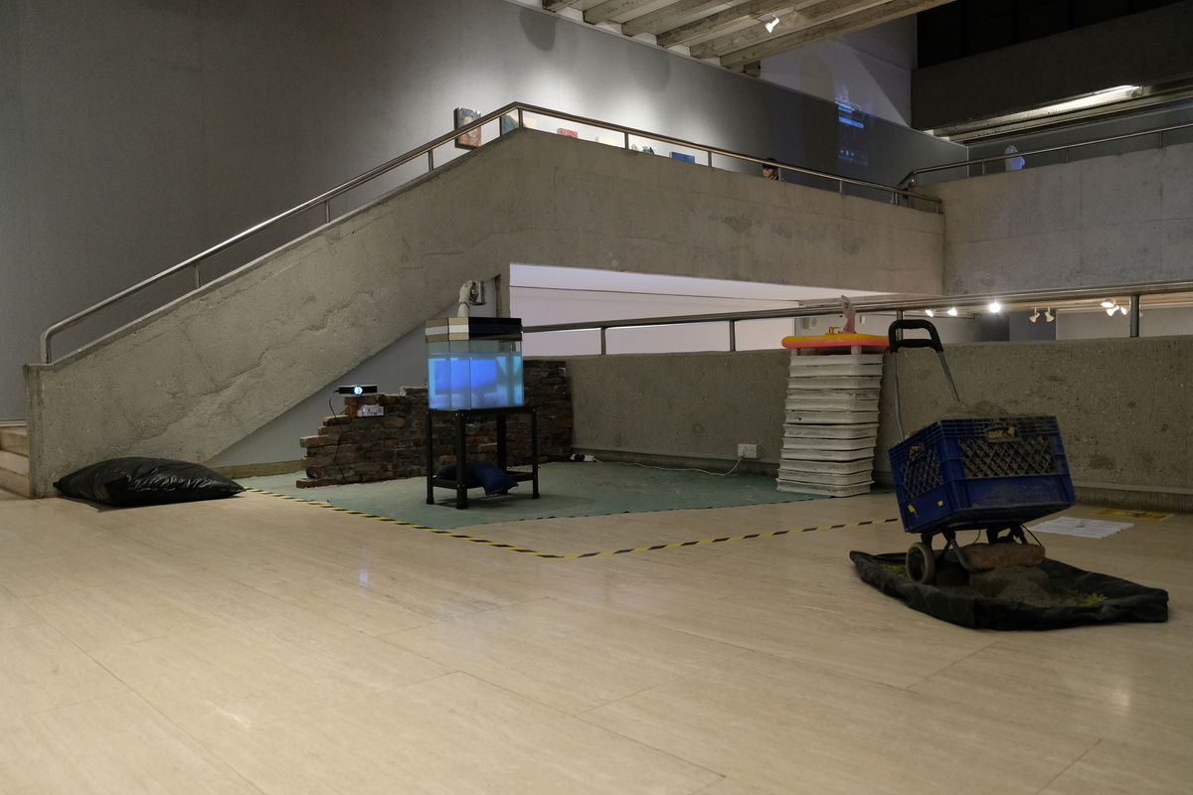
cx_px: 596
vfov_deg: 47.9
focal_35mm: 27
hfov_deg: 67.4
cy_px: 398
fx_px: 895
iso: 2000
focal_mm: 18
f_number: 2.8
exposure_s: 1/60
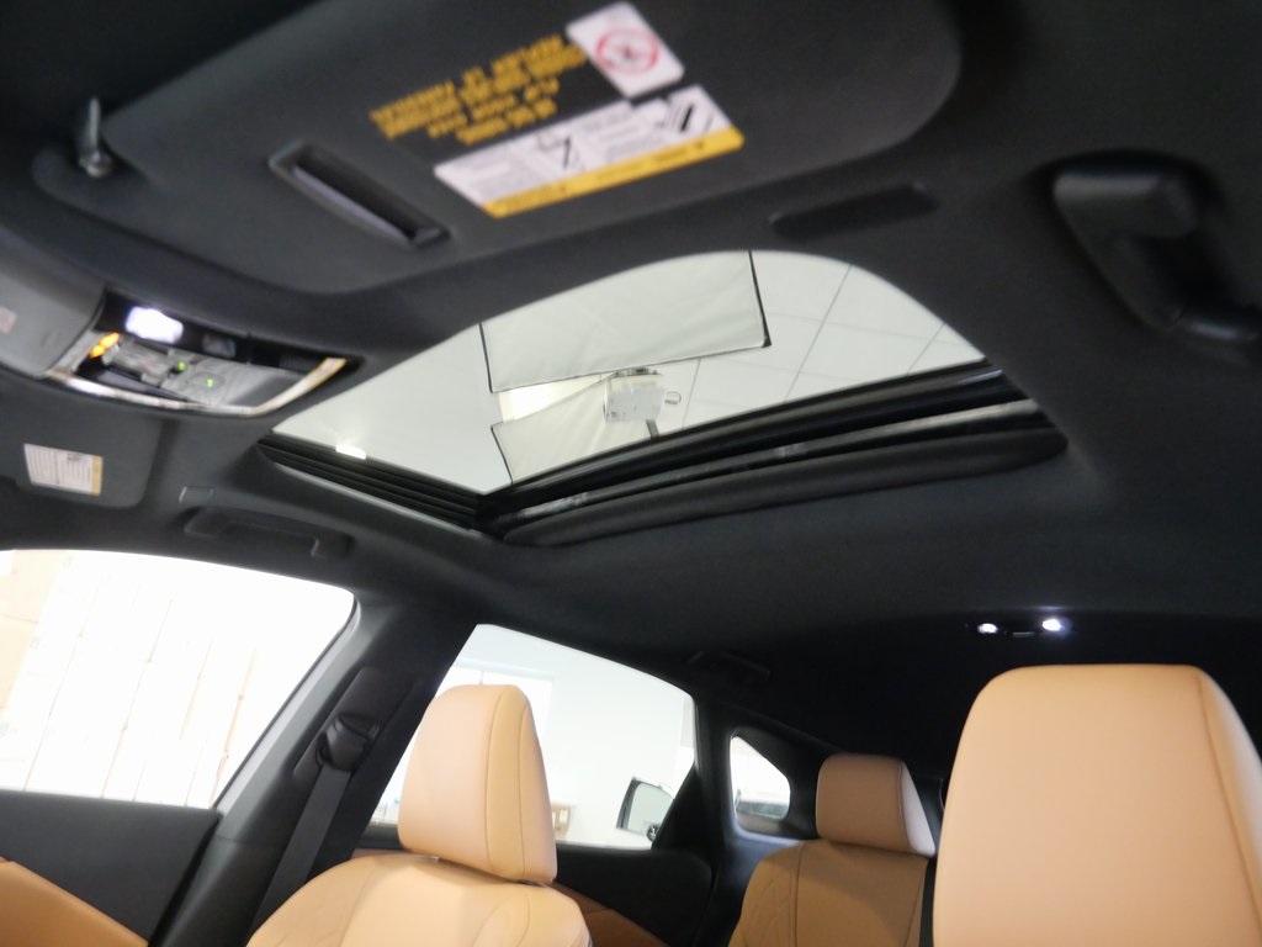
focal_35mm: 24
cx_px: 631
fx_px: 875
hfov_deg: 71.6
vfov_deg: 56.8
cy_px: 474
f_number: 3.5
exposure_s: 1/8
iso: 3200
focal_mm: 12
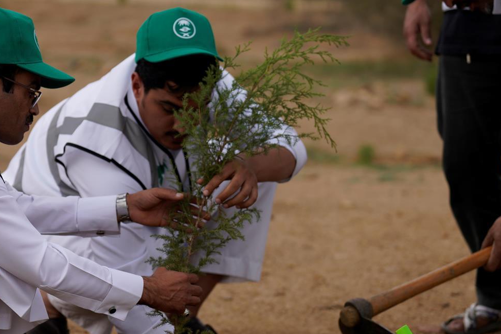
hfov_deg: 17.7
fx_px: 1600
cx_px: 158
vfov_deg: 11.9
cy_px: 167
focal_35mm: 115
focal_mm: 70
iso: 100
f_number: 2.8
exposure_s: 1/1250
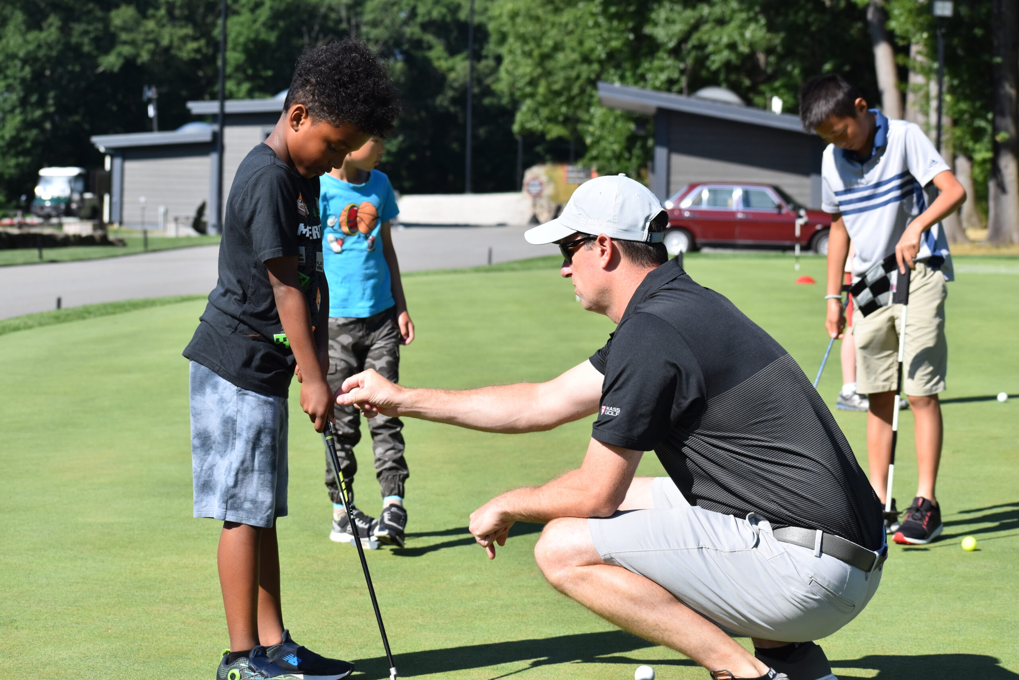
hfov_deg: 19.5
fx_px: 2972
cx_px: 510
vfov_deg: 13.0
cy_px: 340
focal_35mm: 105
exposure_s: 1/1600
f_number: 5.6
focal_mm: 70
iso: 400
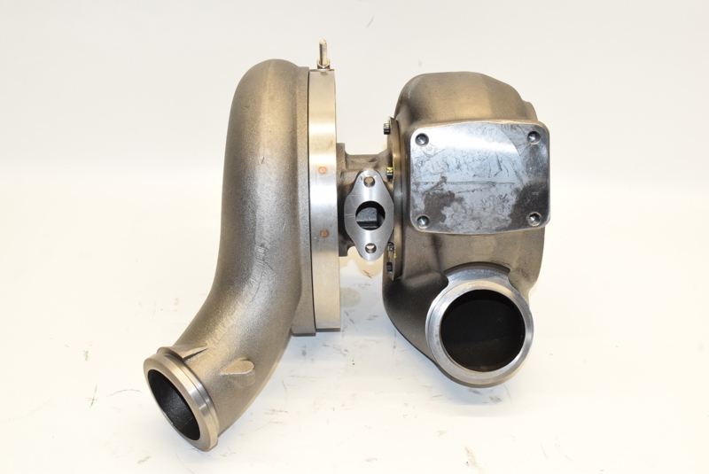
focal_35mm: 57
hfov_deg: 35.0
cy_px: 237
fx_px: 1124
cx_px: 354
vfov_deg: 23.8
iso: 3200
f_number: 16
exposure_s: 1/200
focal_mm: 38
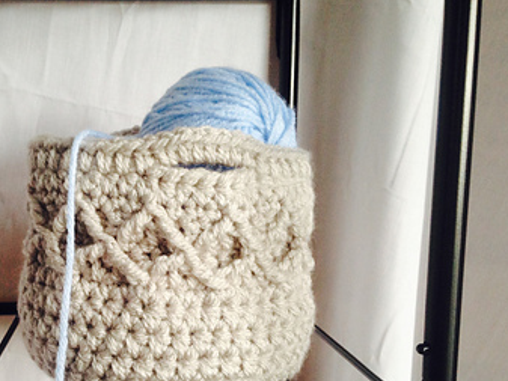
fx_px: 719
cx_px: 146
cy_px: 267
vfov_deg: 29.4
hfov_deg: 38.2
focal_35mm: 49
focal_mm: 4.12
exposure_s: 1/20
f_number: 2.4
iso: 100
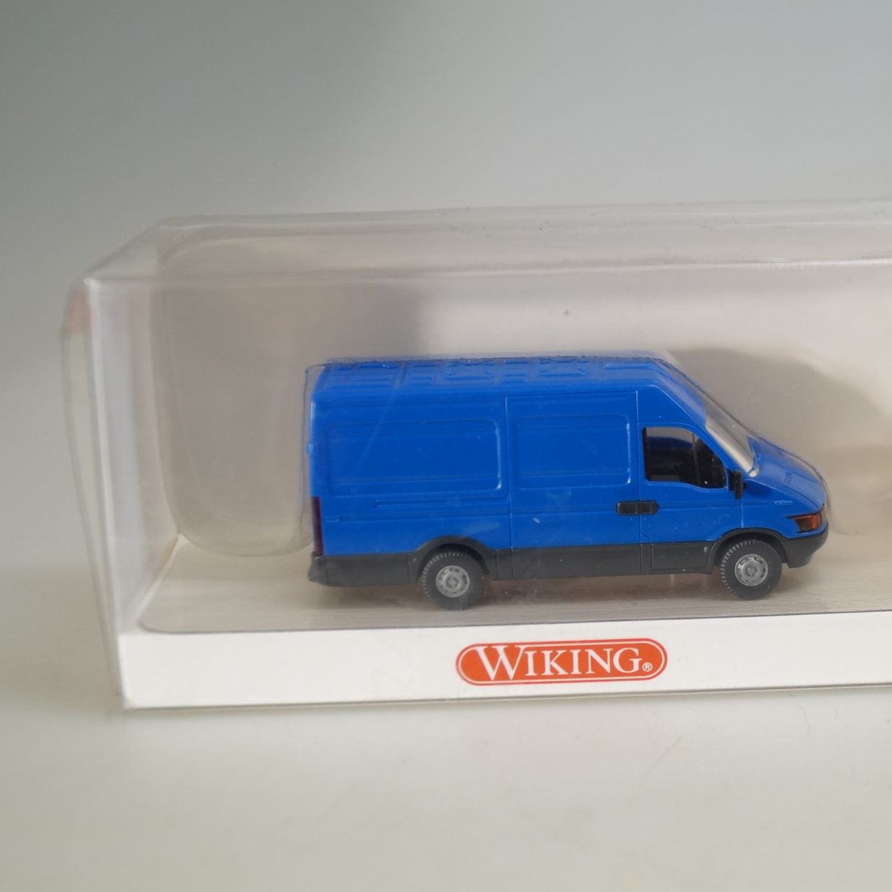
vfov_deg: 27.3
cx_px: 622
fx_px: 1837
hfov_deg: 27.1
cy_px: 424
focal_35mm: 63
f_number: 4.5
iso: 640
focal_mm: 30
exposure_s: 1/160
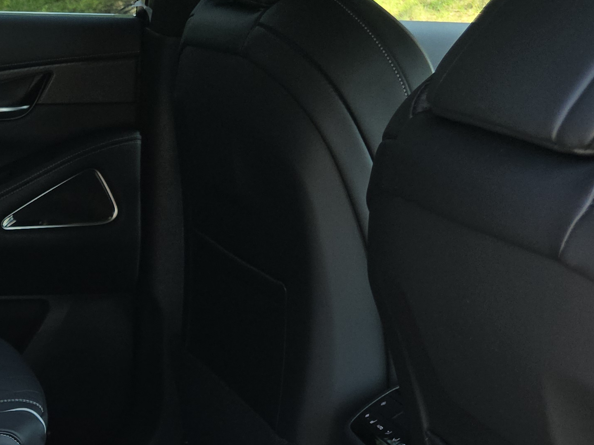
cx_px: -176
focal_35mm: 64
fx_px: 1098
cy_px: 614
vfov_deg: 20.5
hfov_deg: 25.9
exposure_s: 1/180
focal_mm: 6.3
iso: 25
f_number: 1.7
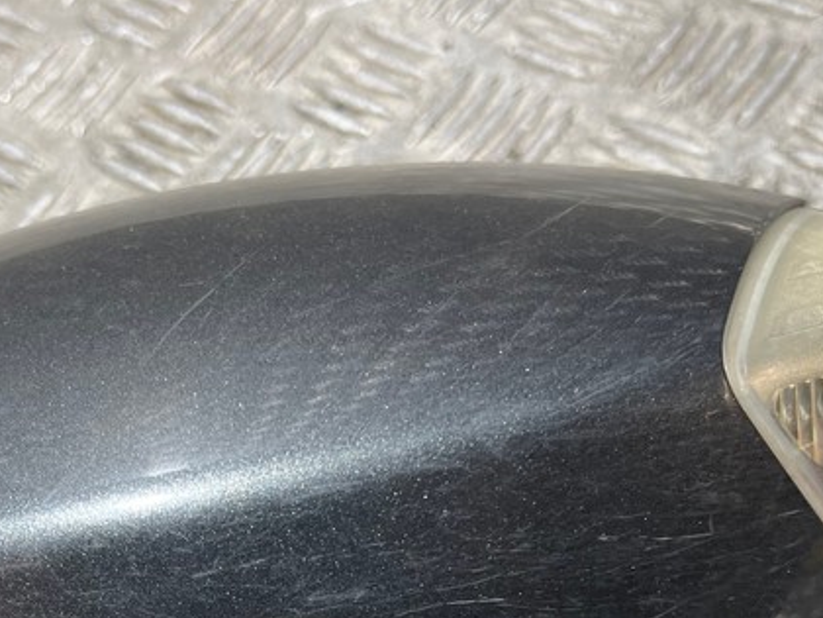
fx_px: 1308
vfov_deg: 25.4
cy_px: 603
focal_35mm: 55
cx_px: 320
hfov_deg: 34.8
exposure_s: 1/100
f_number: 1.5
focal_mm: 5.7
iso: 100
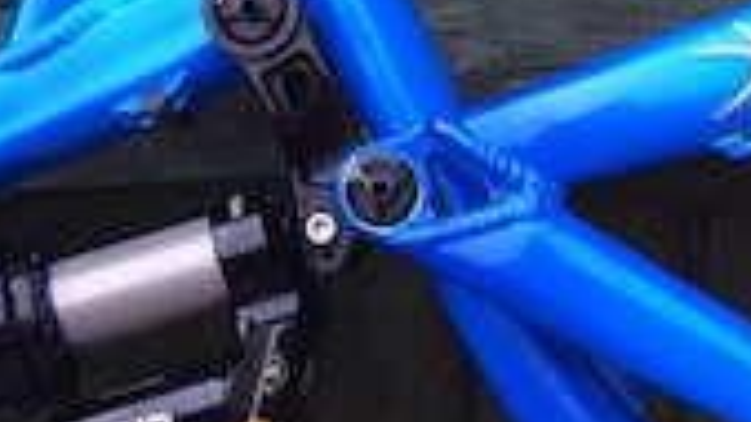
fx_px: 3086
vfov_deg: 7.8
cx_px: 413
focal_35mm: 155
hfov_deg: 13.9
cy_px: 235
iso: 50
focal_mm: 4.12
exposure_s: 1/30
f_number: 2.2
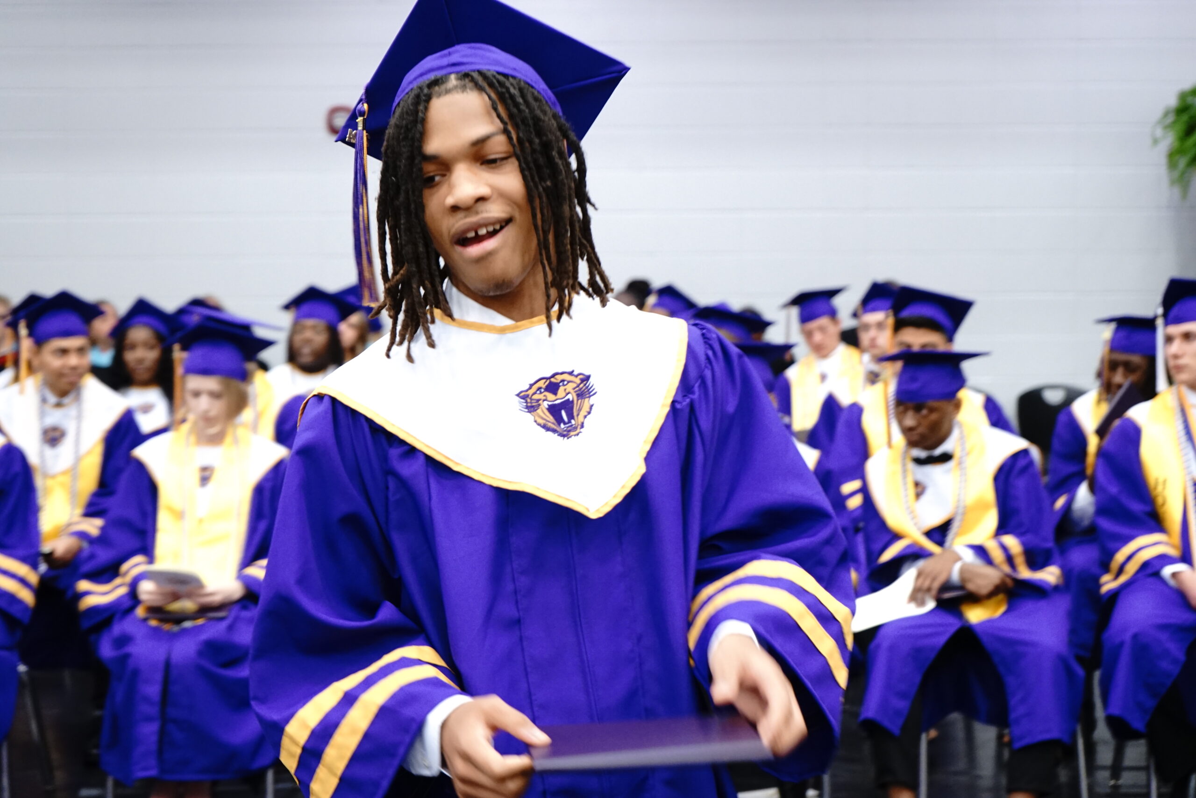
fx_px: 2326
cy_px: 399
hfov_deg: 28.8
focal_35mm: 70
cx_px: 598
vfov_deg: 19.5
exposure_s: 1/80
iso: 2500
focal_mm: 70
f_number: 5.6
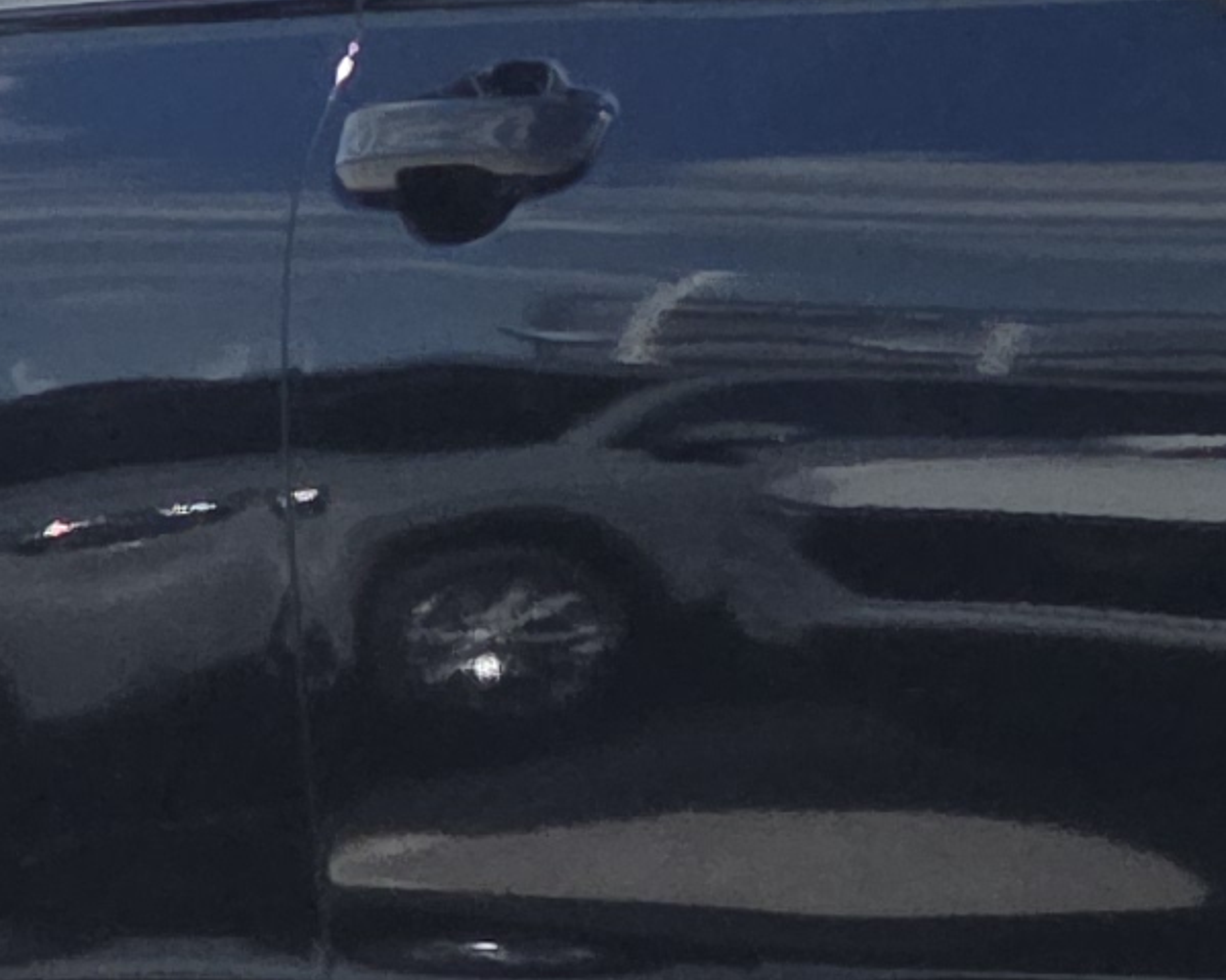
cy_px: 628
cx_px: 2571
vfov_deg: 3.4
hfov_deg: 4.2
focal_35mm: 450
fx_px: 16326
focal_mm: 7.9
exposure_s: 1/2450
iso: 50
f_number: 2.4
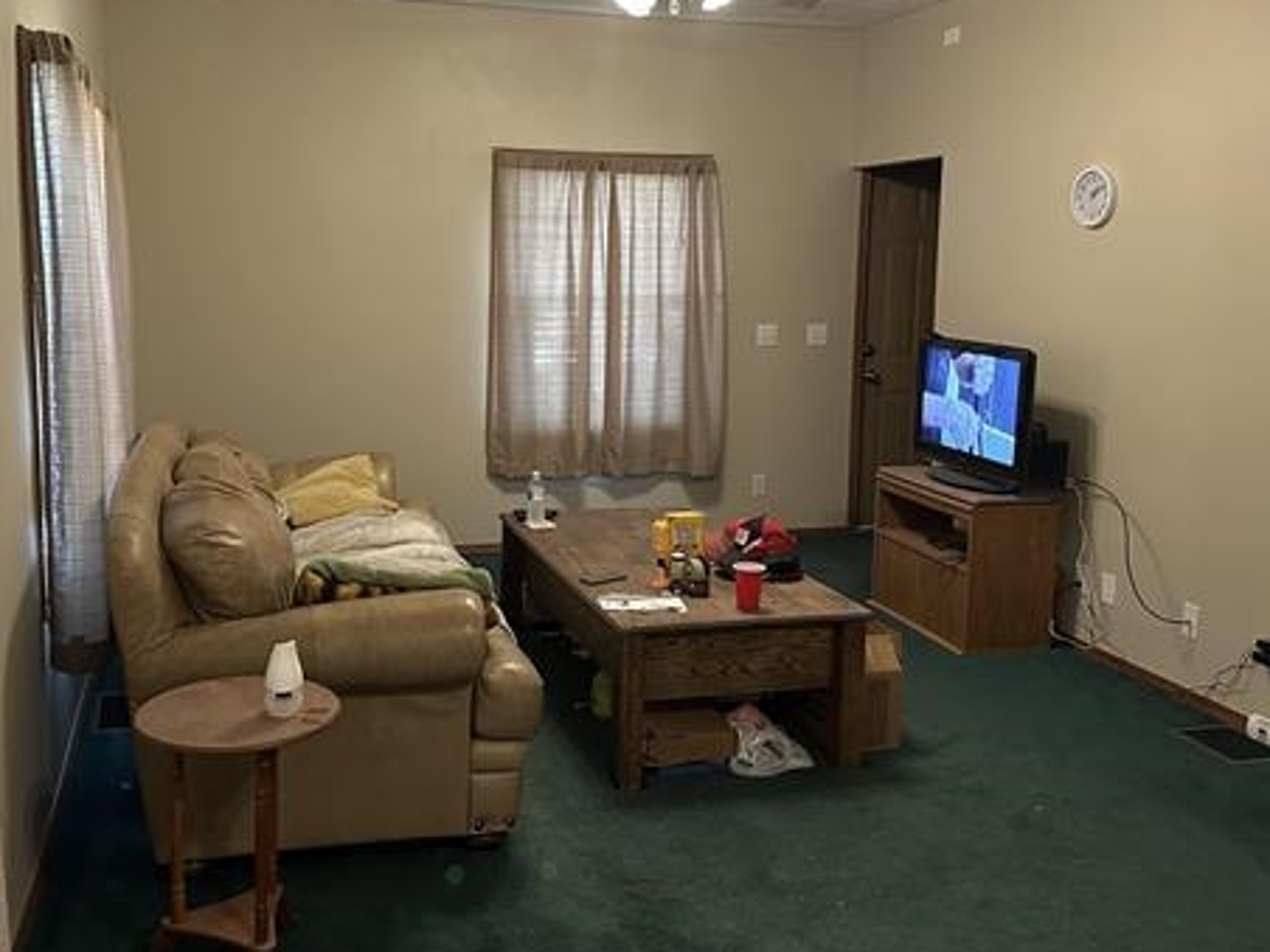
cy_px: 407
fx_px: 1247
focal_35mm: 34
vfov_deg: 41.7
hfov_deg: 53.9
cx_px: 579
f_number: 1.78
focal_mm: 6.86
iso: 640
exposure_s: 1/40
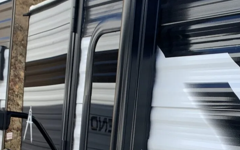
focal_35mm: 101
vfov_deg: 12.5
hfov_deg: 20.2
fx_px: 661
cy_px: 201
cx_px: 217
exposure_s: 1/754
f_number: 1.8
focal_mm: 4.25
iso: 25
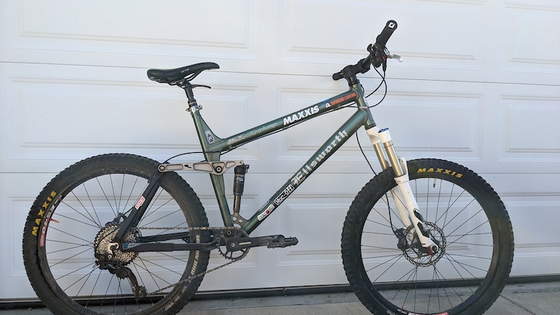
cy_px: 175
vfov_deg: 38.9
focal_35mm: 30
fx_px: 445
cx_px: 275
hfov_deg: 64.3
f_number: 1.73
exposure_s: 1/469
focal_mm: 4.38
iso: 73
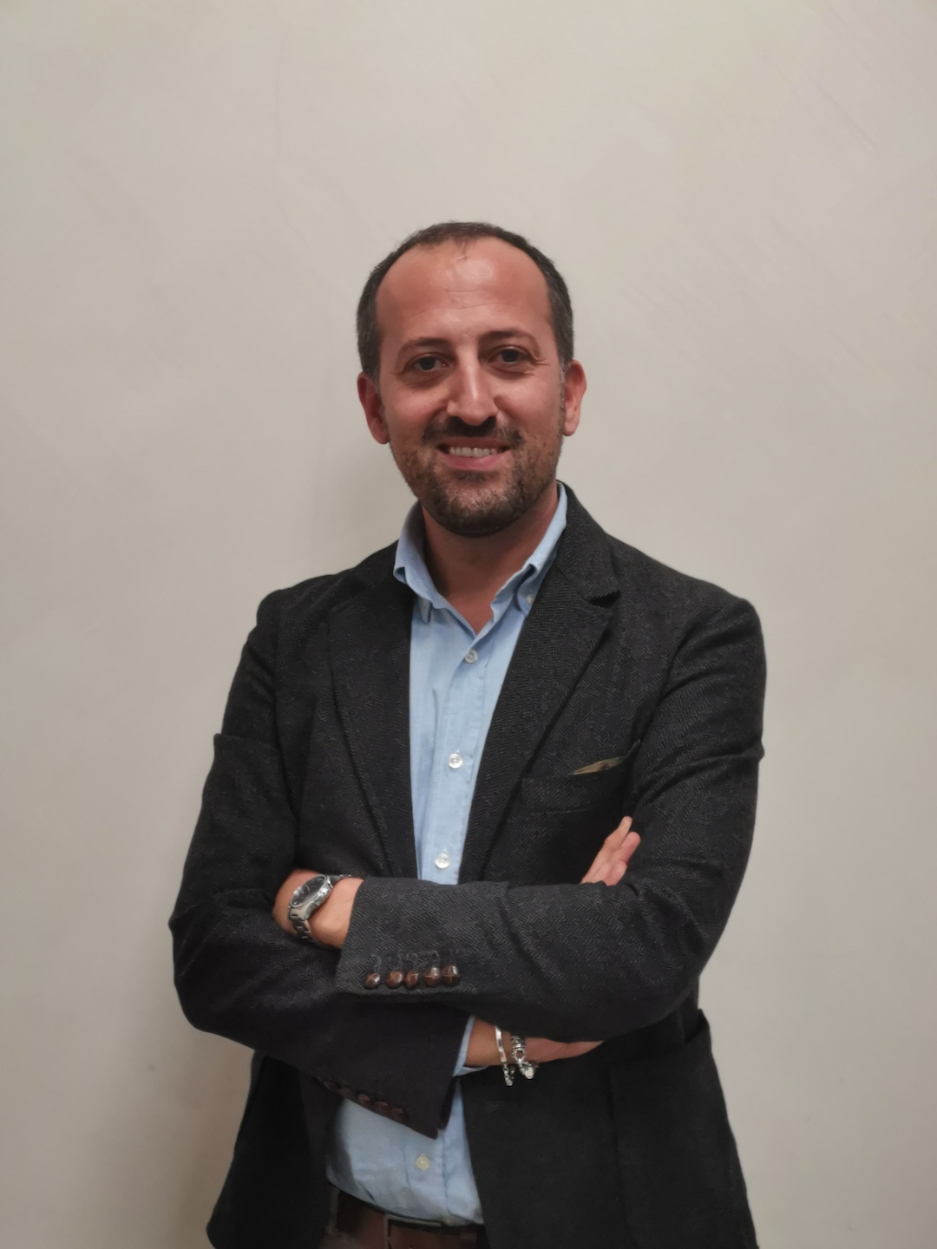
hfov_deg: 27.0
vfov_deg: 35.5
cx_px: 468
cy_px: 624
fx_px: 1949
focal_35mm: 54
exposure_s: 1/50
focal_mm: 3.95
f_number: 2.4
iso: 160
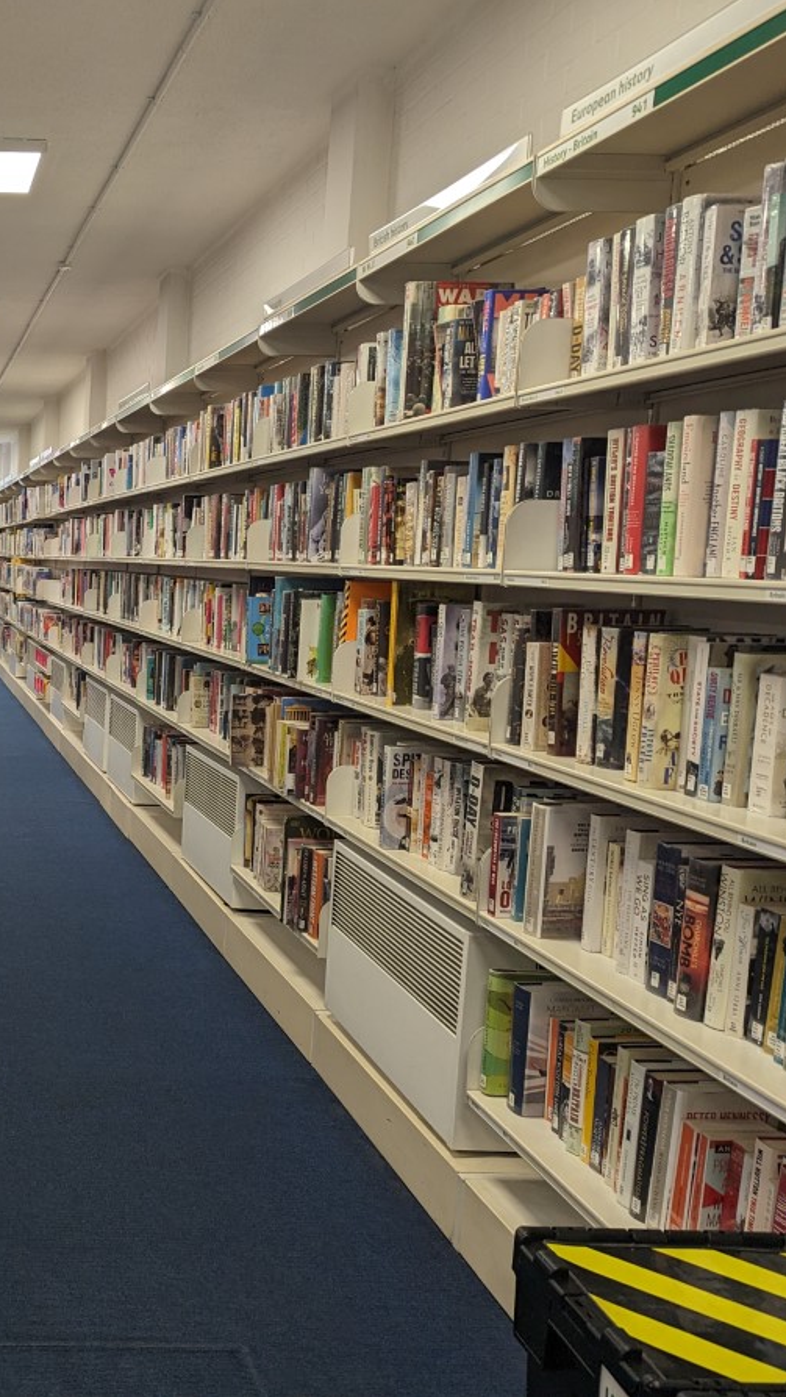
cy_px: 697
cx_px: -85
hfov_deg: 30.1
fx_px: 1297
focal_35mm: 35
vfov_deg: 56.6
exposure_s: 1/48.4
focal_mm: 6.81
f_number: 1.85
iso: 95
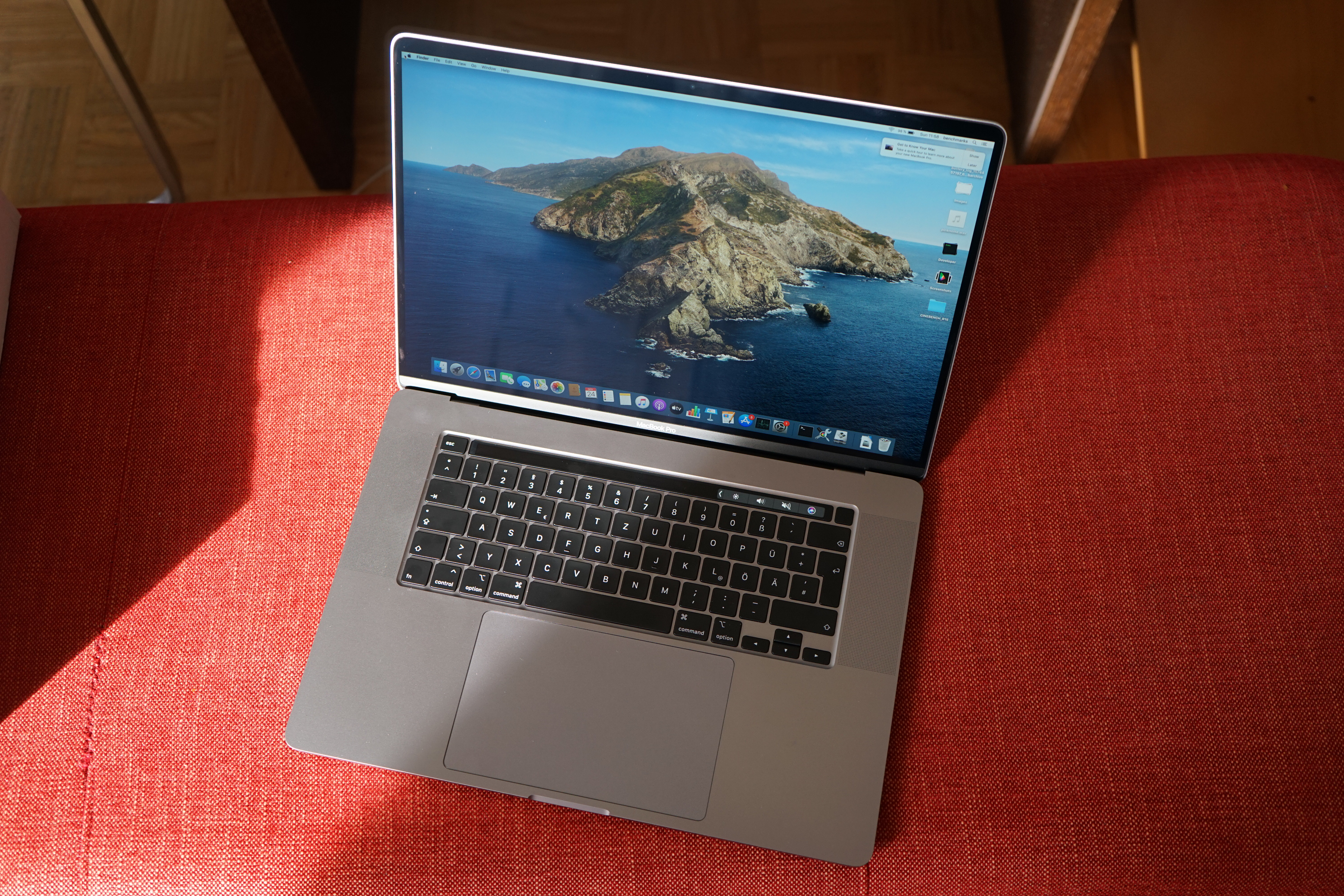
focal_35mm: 35
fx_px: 1307
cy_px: 448
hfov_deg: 54.4
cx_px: 672
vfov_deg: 37.9
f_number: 4
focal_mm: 35
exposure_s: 1/160
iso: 400
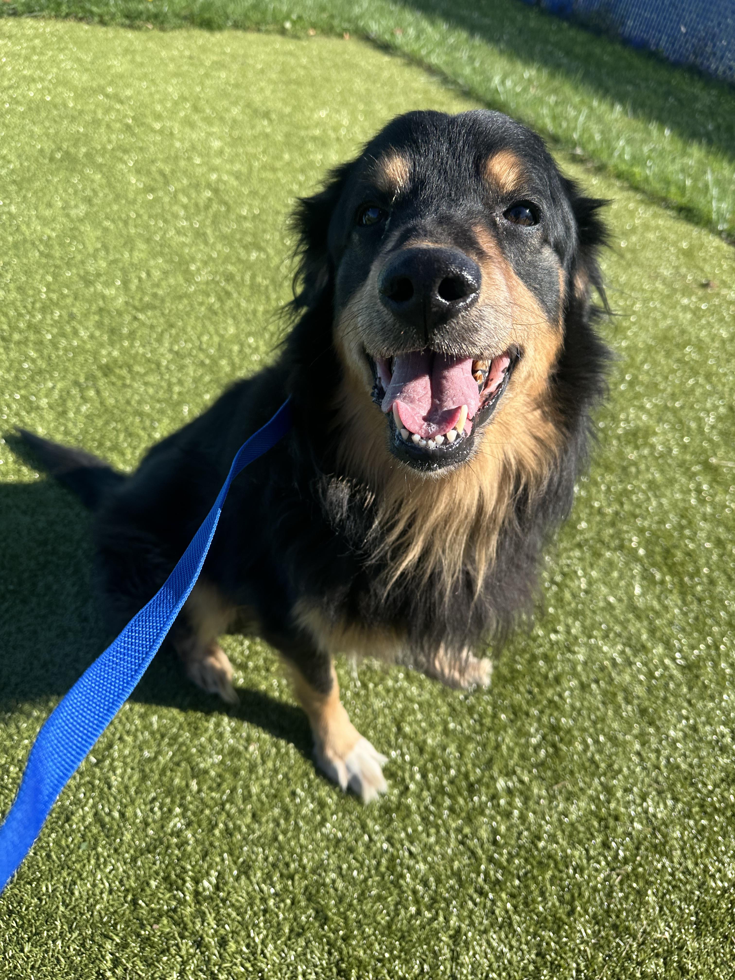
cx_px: 368
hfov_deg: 56.8
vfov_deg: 71.6
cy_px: 490
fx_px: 679
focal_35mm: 24
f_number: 1.78
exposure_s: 1/1845
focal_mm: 6.86
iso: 80
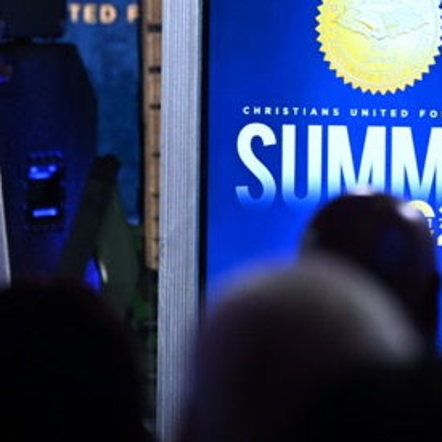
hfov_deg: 2.2
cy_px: -102
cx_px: 463
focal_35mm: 791
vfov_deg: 2.2
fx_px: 11427
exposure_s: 1/200
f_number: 2.8
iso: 1000
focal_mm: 200
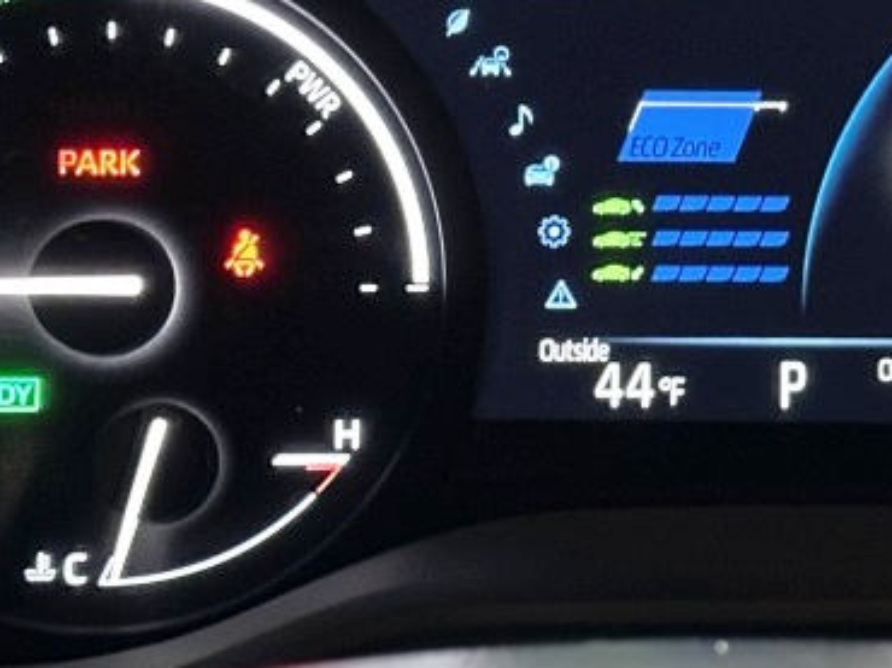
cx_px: 824
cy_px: 212
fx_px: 3425
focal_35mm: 133
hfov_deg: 14.7
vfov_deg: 11.1
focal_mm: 6.86
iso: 640
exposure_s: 1/24
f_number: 1.78
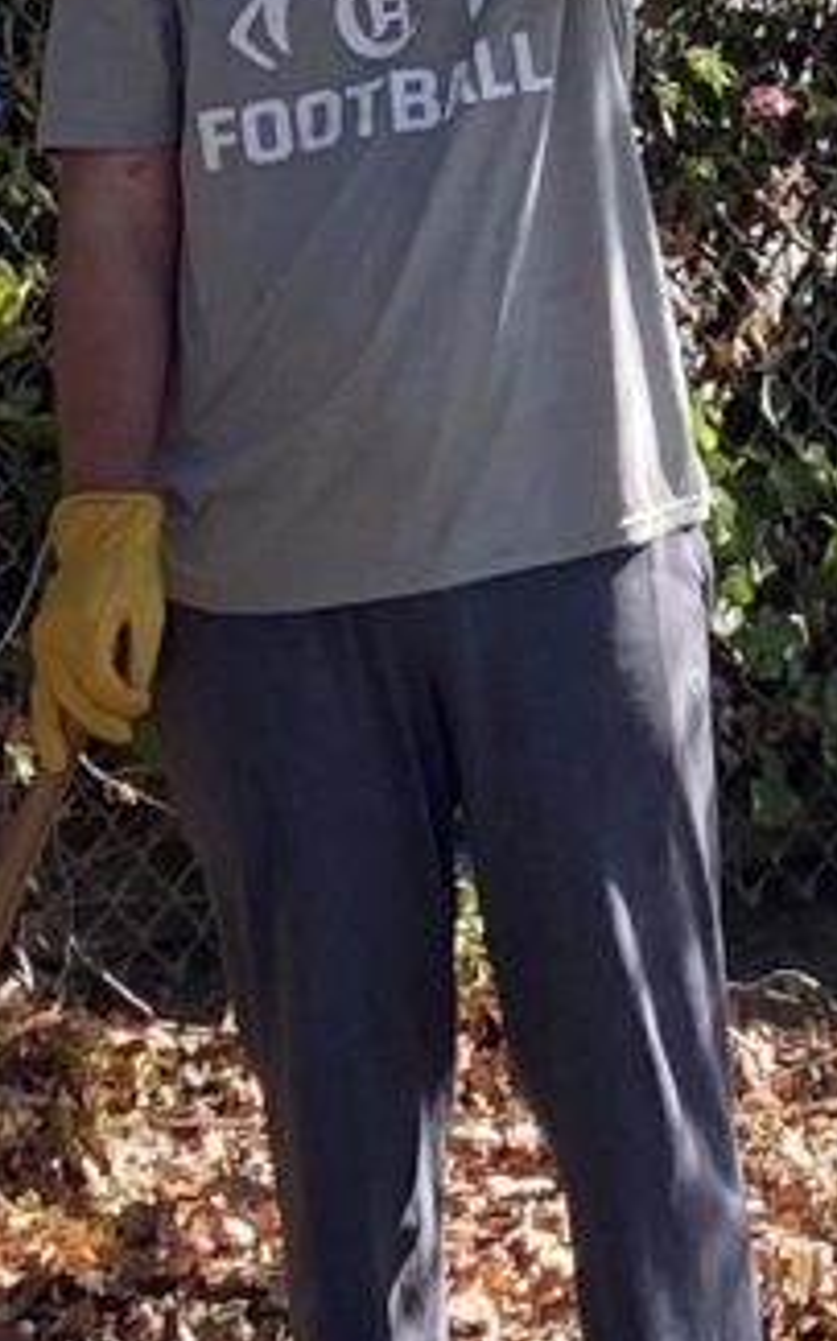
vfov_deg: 9.5
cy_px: -363
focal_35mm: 217
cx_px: 1018
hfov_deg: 6.0
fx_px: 7923
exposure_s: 1/579
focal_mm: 4.25
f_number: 1.8
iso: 32
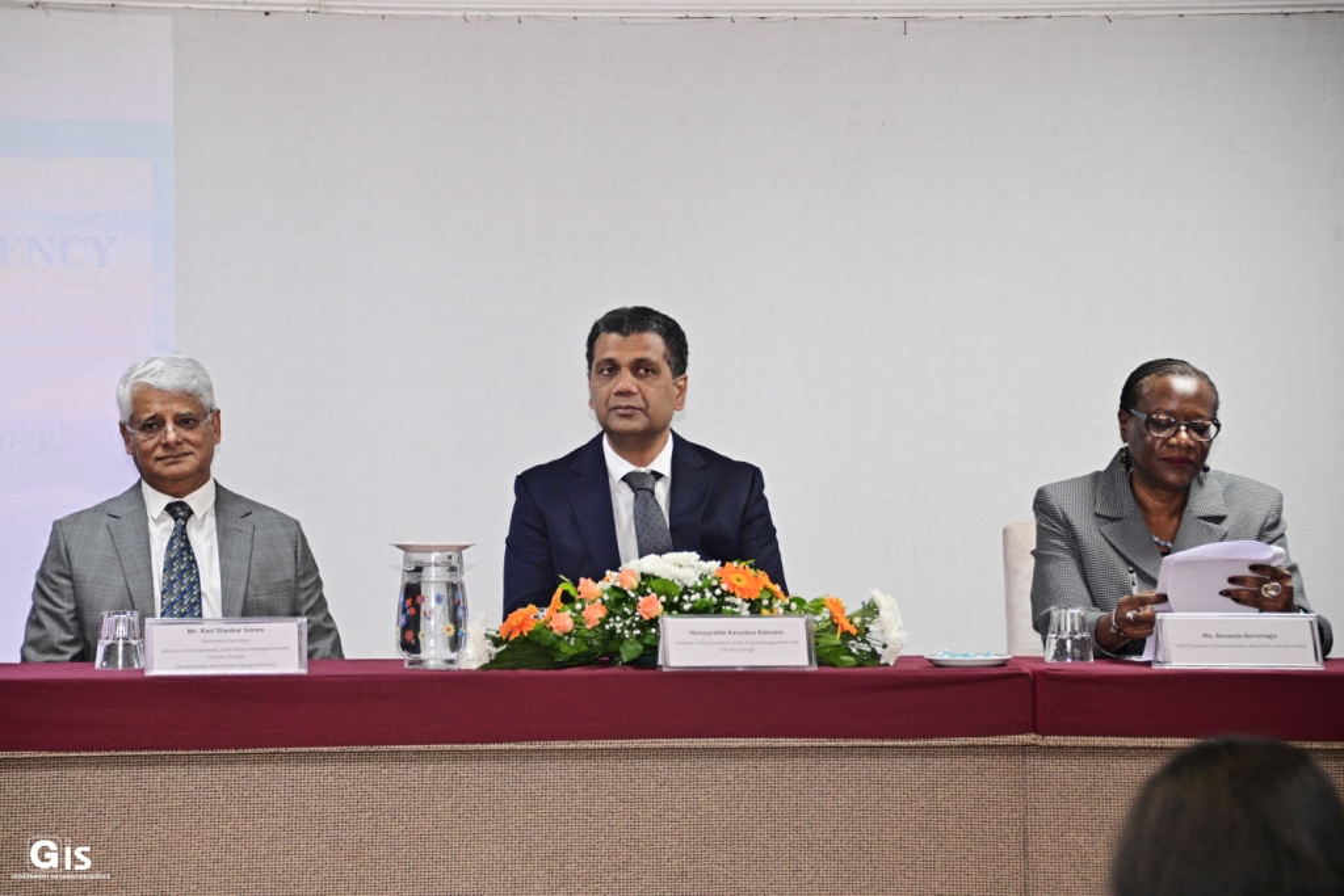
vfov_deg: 11.2
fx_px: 4555
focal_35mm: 122
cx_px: 672
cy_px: 448
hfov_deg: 16.8
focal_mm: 122
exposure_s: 1/200
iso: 2000
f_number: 5.6
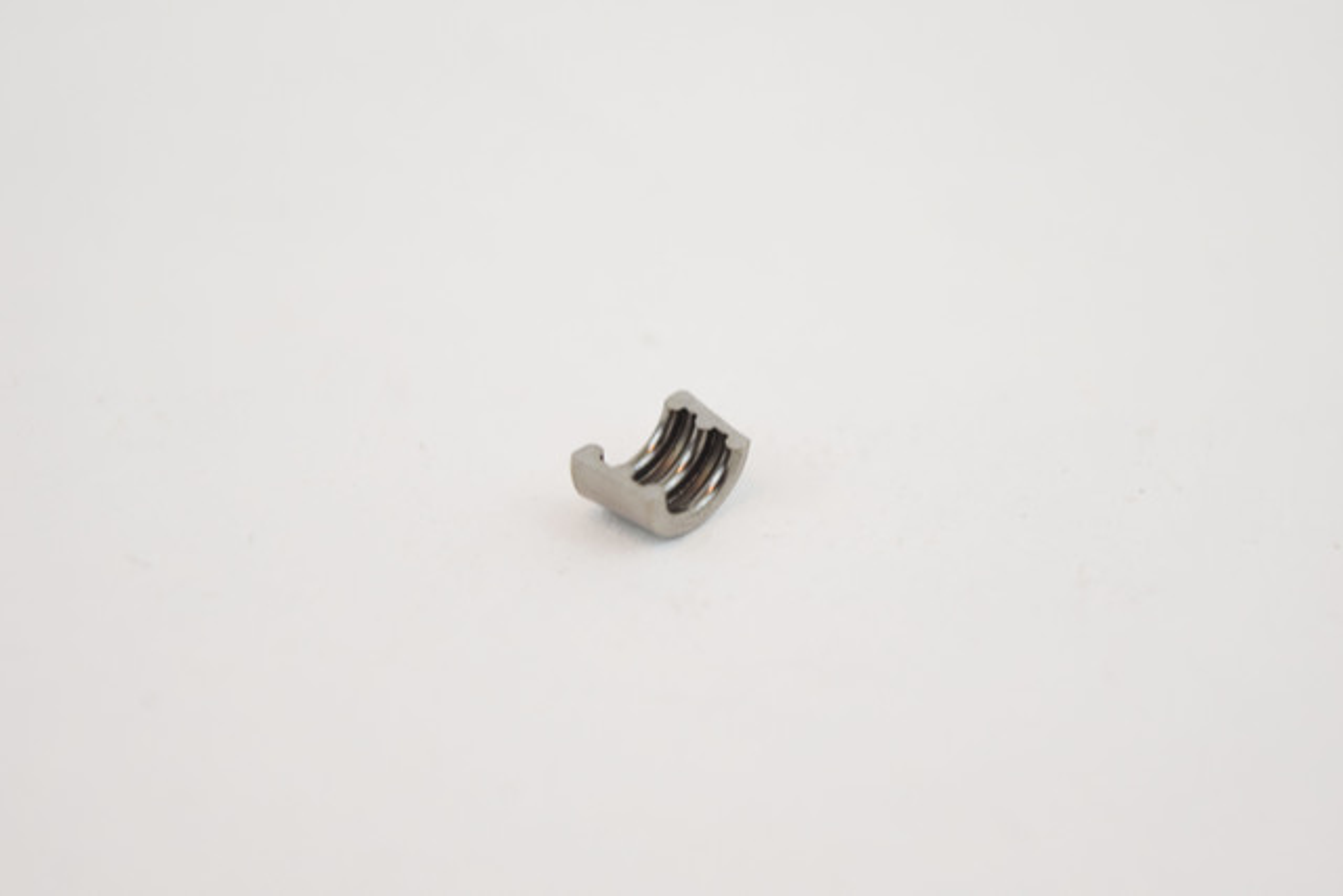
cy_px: 448
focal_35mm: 82
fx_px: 3078
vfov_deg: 16.6
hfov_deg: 24.6
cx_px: 672
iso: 800
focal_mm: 55
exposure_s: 1/60
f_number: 5.6
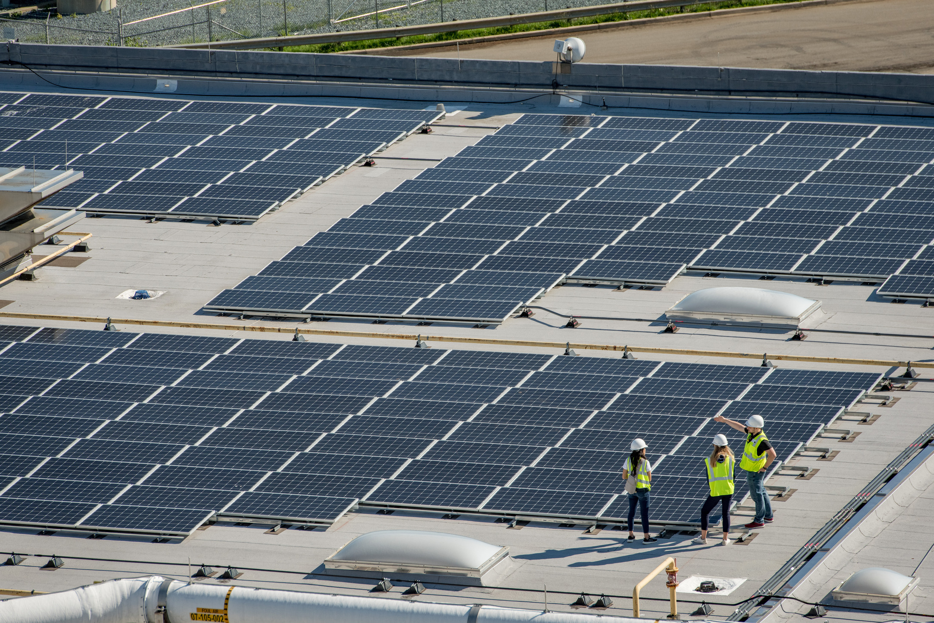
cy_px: 312
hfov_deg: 10.3
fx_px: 5189
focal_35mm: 200
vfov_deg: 6.9
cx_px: 467
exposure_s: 1/1600
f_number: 8
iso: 320
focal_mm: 200
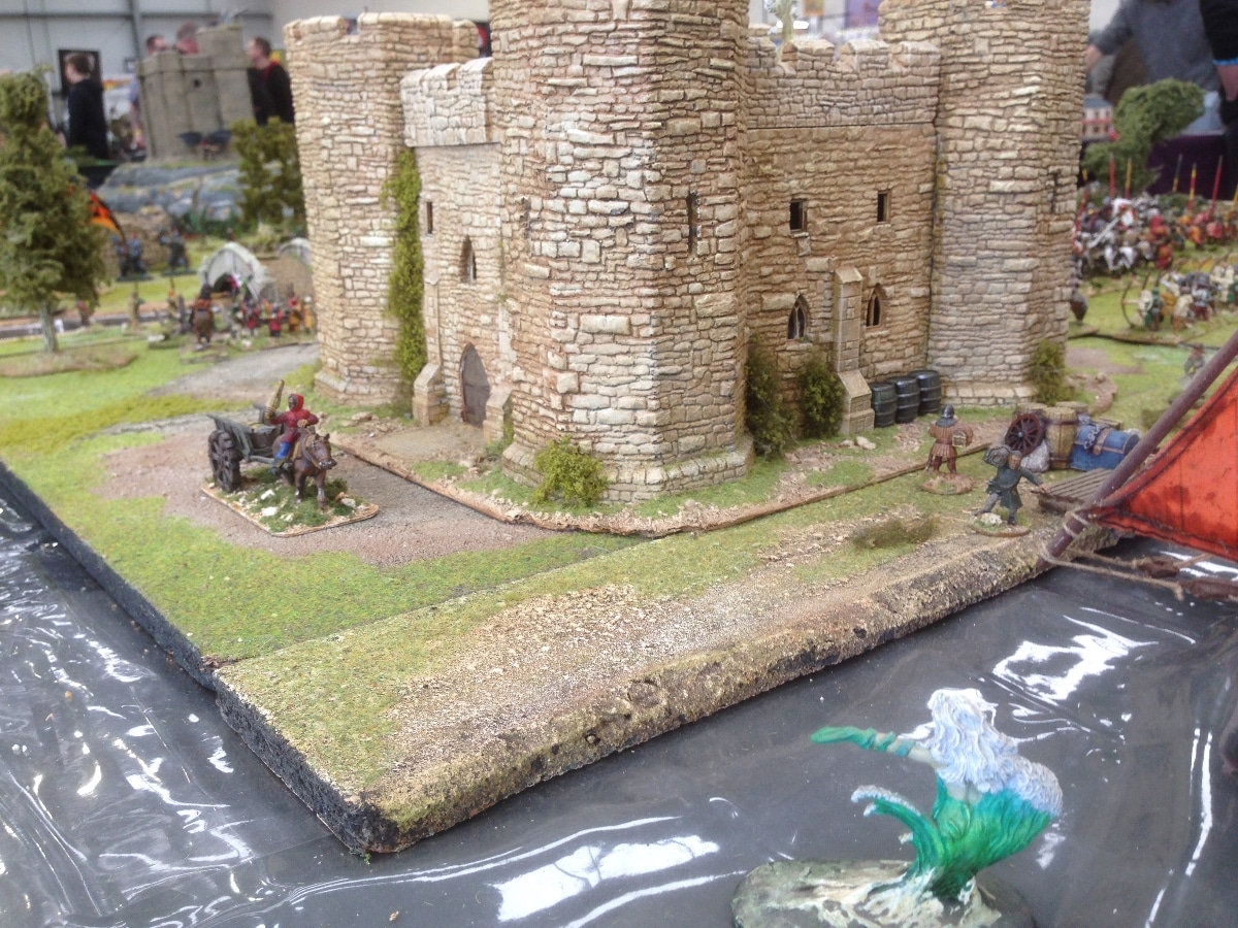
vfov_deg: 42.9
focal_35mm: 33
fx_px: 1180
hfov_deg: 55.4
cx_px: 619
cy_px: 464
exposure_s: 1/40
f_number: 2.4
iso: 50
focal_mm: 4.12
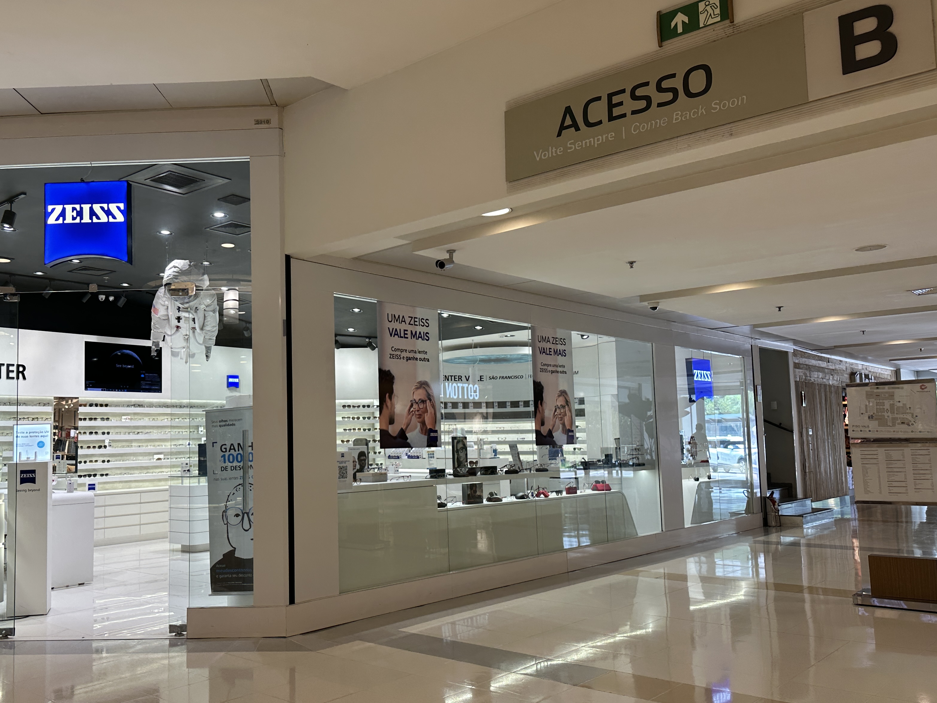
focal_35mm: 31
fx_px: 839
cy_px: 364
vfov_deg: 45.4
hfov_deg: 57.6
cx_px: 345
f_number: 1.78
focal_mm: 6.86
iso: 64
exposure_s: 1/120
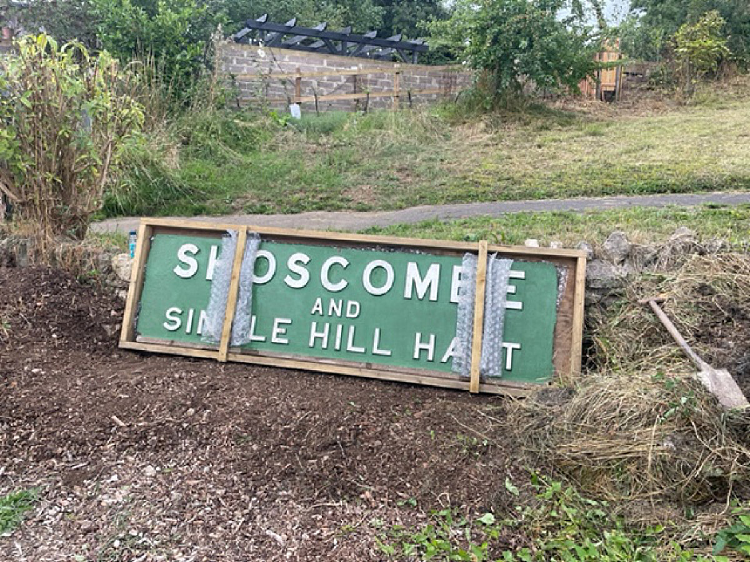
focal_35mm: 26
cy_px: 281
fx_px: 563
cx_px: 375
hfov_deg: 67.3
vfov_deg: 53.1
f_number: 1.6
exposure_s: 1/370
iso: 32
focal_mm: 4.2
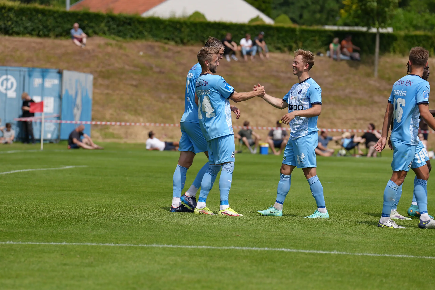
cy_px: 145
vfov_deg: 6.9
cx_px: 218
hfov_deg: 10.3
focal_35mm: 200
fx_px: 2418
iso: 80
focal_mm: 200
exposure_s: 1/800
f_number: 4.5
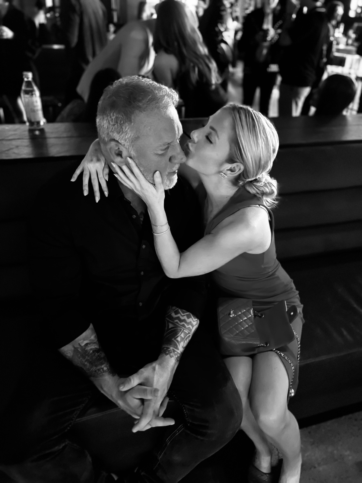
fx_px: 363
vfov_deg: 67.3
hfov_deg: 53.1
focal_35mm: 26
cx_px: 181
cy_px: 242
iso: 2500
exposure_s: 1/30
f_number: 1.5
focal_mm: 5.7
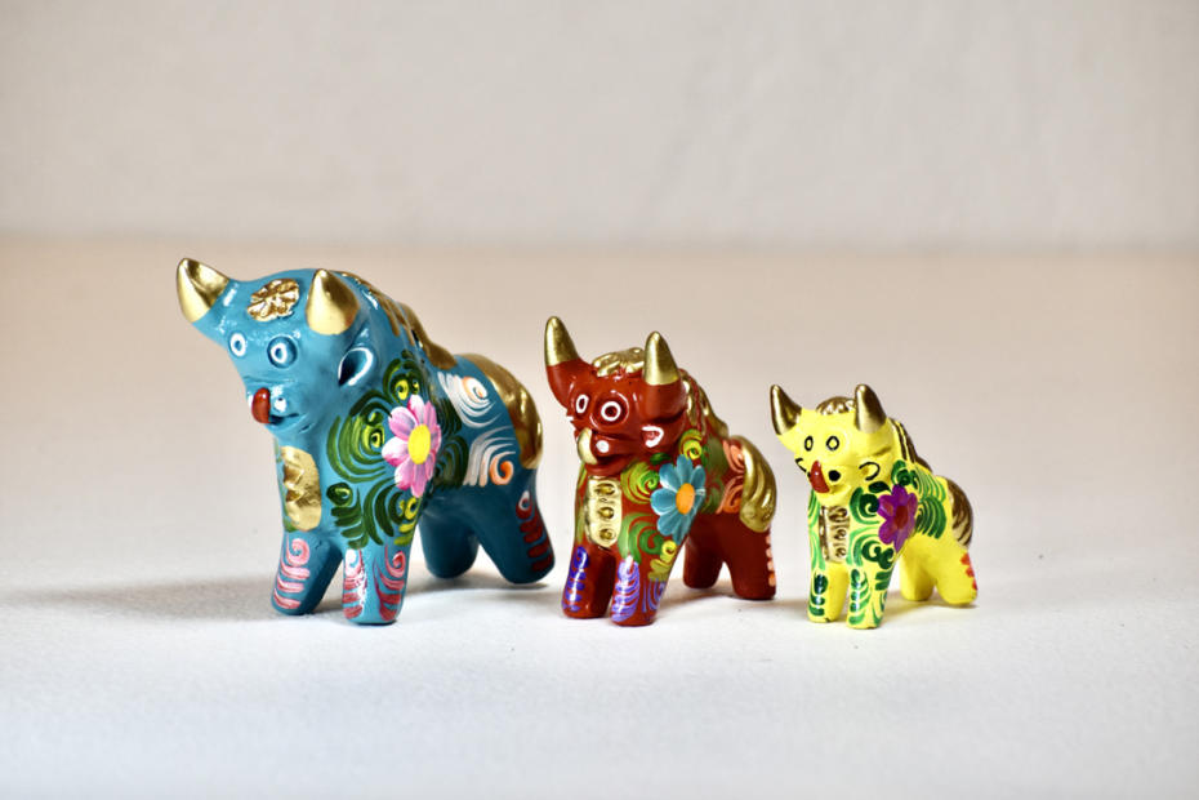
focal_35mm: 315
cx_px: 600
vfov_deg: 4.4
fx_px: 10490
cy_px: 400
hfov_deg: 6.5
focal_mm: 210
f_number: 7.1
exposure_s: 1/125
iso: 400
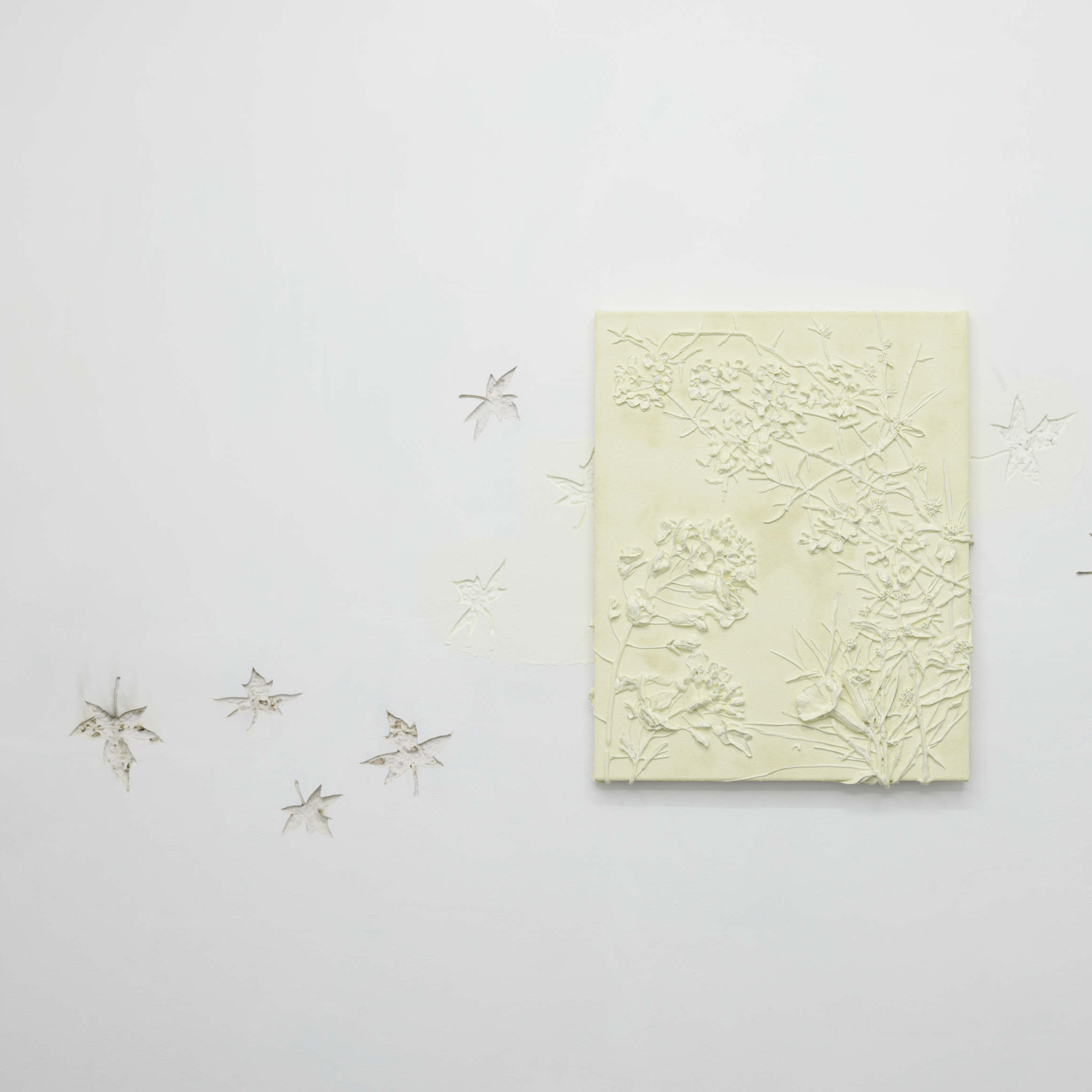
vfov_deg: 37.6
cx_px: 779
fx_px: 1606
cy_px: 544
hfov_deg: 36.9
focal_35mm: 45
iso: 100
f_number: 5.6
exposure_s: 1/15
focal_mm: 35
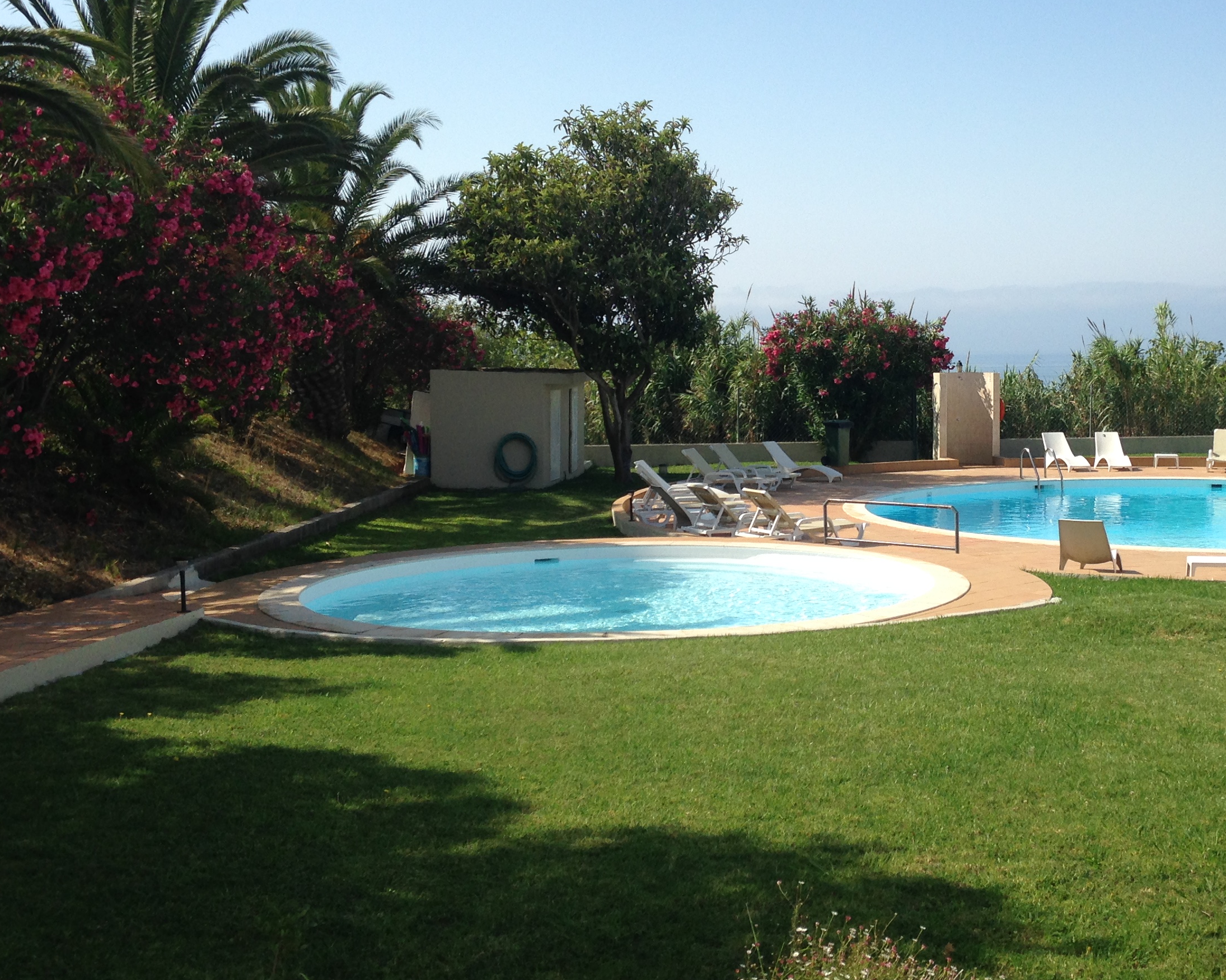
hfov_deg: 38.4
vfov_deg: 31.4
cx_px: 791
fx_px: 1742
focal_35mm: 48
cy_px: 423
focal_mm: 4.12
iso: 50
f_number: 2.4
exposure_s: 1/1808
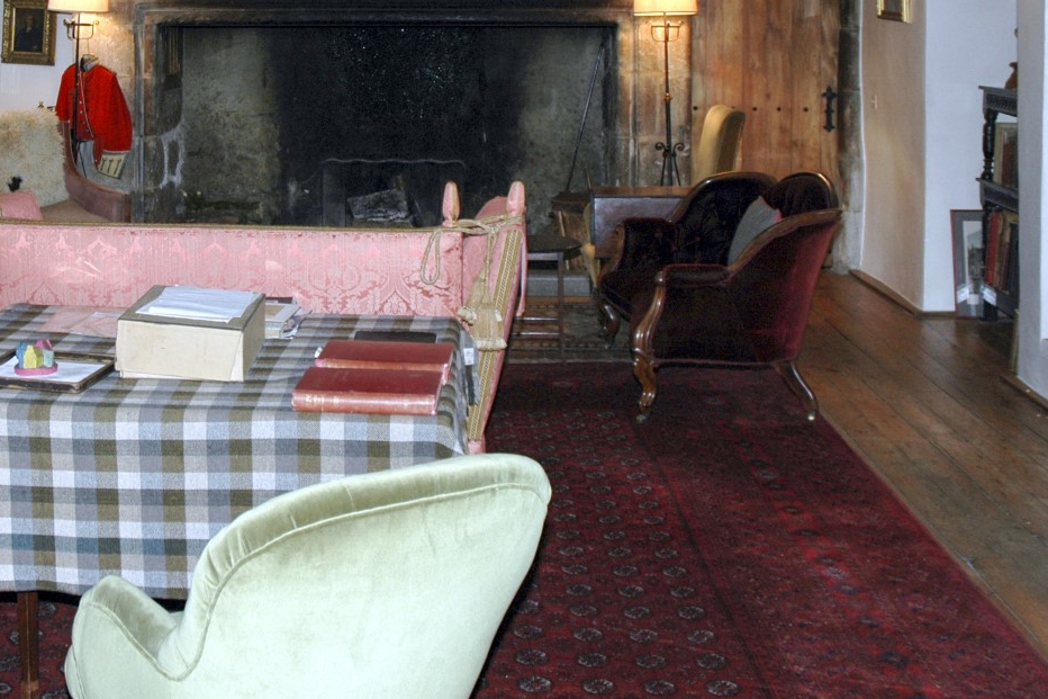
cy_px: 190
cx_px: 252
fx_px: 1368
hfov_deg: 40.6
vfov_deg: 28.3
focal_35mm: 47
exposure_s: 1/60
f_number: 4
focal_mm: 18
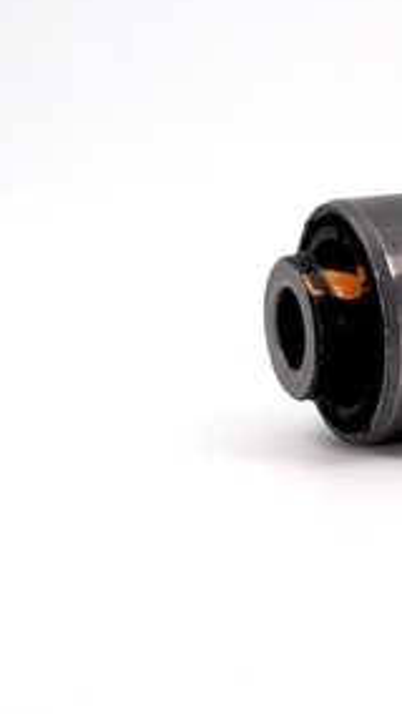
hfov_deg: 10.6
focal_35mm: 113
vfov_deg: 18.9
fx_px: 2139
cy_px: 305
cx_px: 475
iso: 200
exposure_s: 1/125
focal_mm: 23
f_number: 11
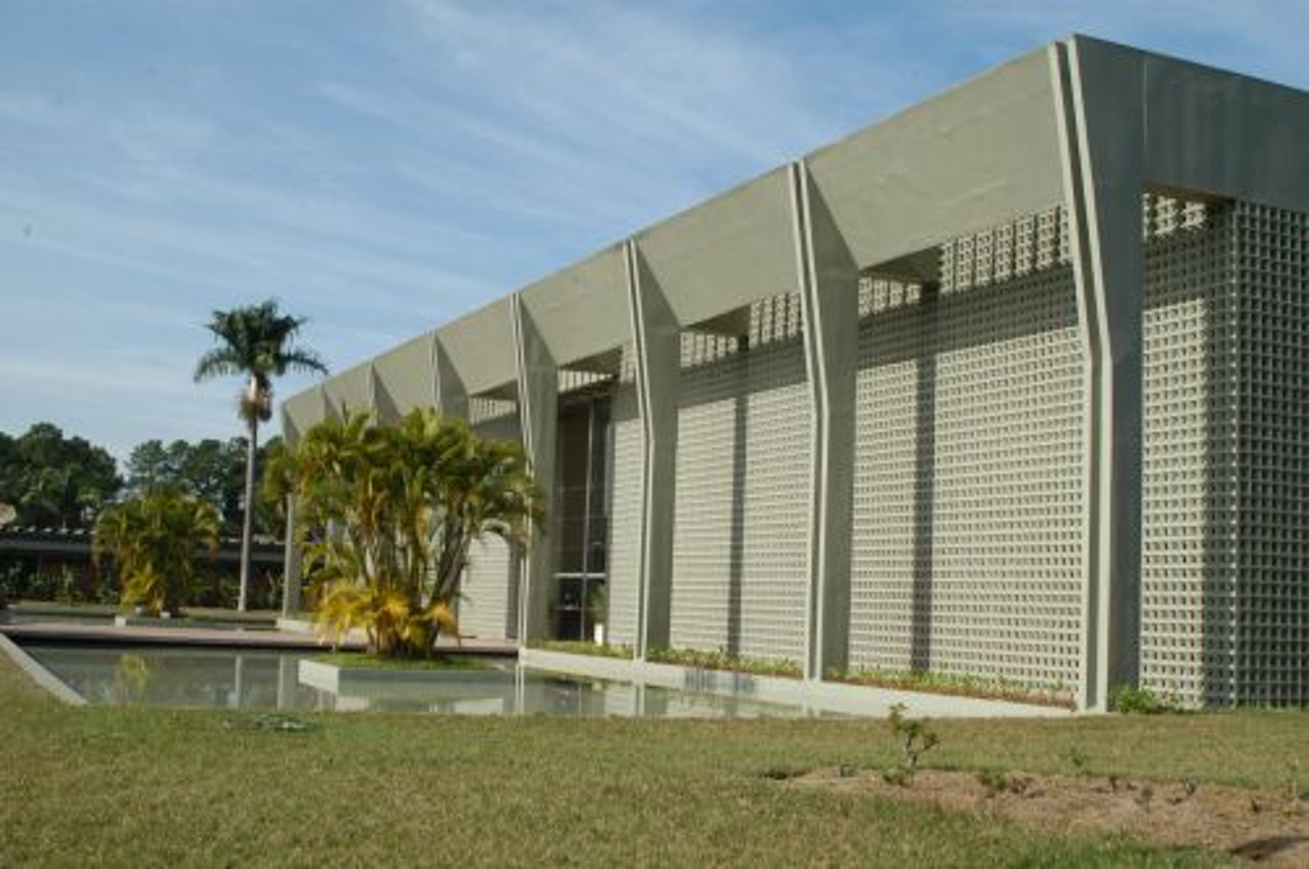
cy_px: 434
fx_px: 1525
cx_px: 654
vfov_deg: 31.8
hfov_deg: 46.5
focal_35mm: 42
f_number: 7.1
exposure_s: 1/320
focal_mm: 28
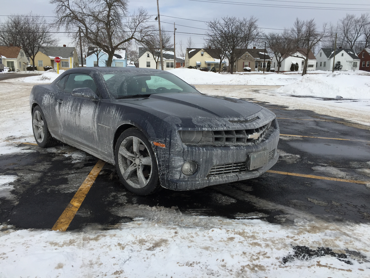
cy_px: 139
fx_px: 310
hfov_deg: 61.7
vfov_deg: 48.2
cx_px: 185
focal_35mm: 29
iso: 32
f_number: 2.2
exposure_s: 1/3300
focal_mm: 4.15
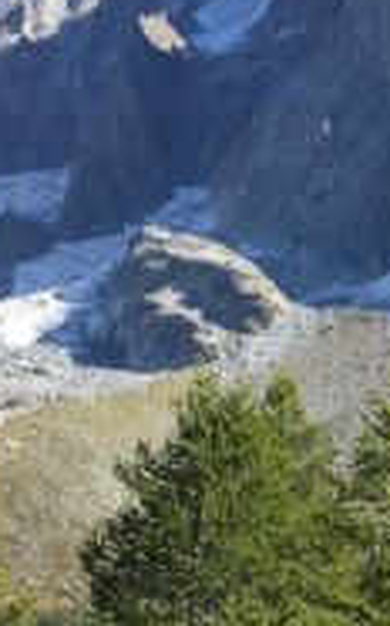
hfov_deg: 9.8
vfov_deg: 16.2
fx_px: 2163
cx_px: 682
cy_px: 599
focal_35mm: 127
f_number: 2.2
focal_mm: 4.15
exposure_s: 1/894
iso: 25
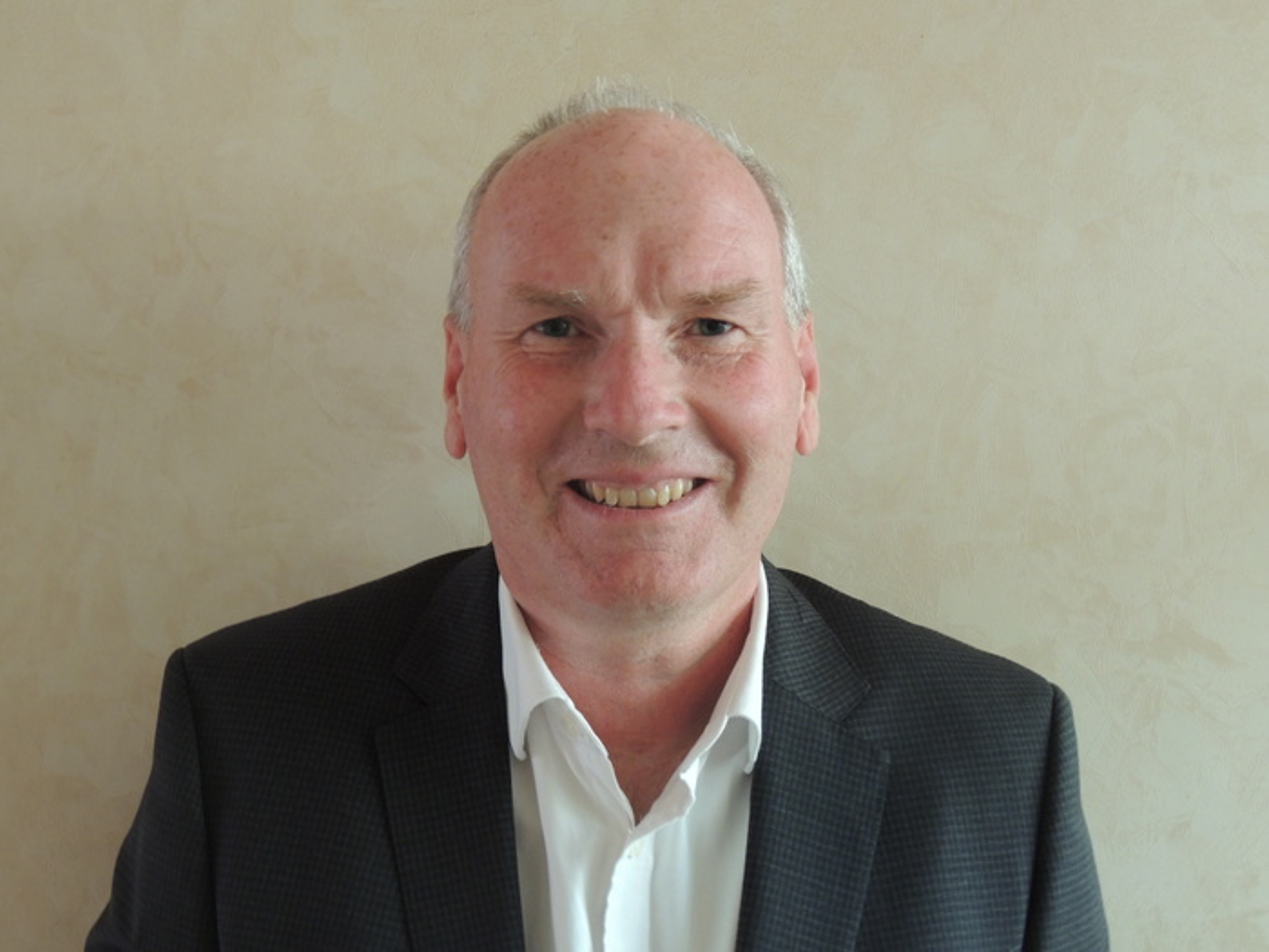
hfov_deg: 40.4
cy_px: 476
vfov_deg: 30.9
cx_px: 634
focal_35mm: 47
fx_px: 1723
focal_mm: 8.3
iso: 400
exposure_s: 1/20
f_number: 3.5
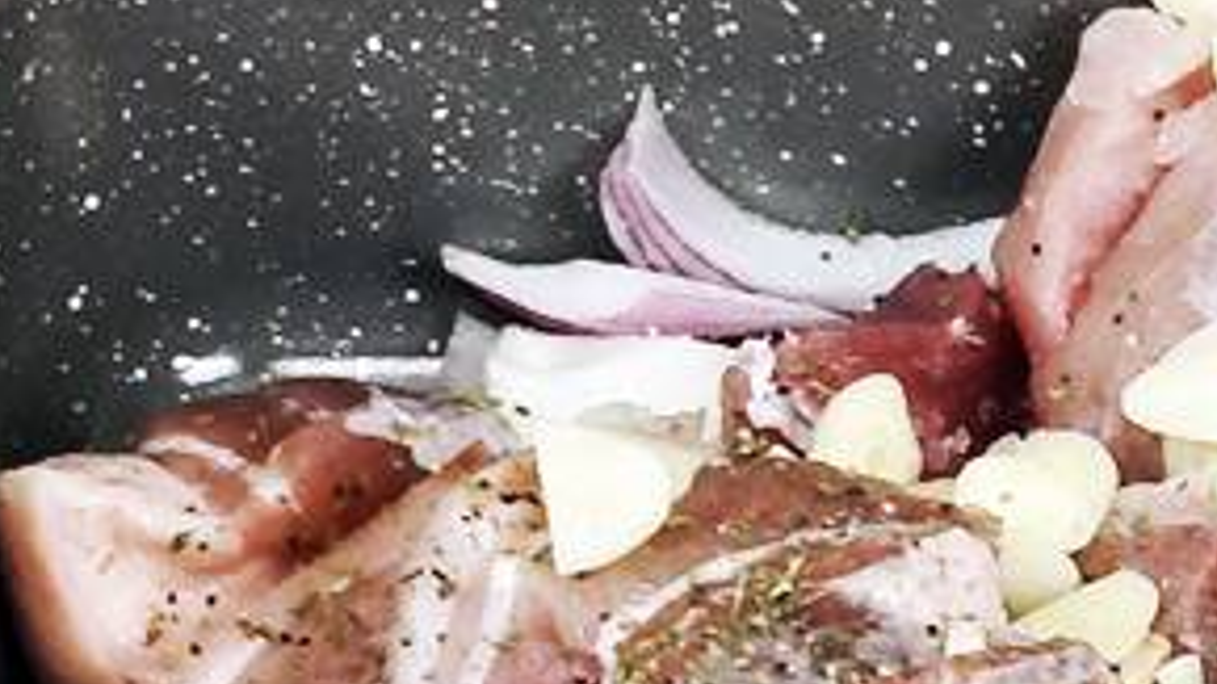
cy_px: 850
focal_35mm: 355
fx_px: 11454
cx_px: 1632
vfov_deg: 3.4
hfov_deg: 6.0
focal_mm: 5.25
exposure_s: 1/40
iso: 344
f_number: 1.75
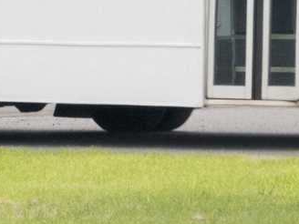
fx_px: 6996
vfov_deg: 1.8
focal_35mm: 810
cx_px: 97
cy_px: -124
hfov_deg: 2.4
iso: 6400
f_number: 13
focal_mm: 135
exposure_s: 1/1250
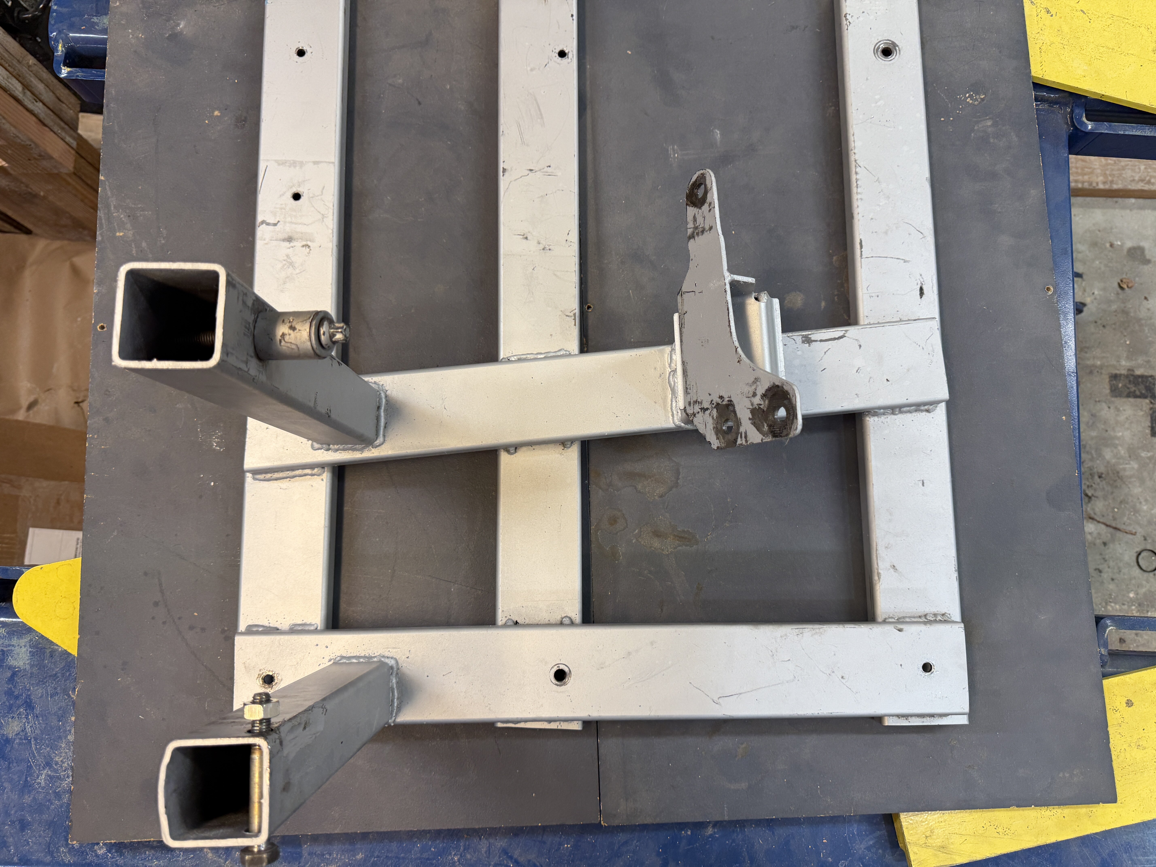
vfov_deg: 56.8
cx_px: 578
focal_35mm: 24
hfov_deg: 71.6
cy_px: 434
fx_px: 801
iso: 125
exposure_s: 1/120
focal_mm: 6.76
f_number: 1.78
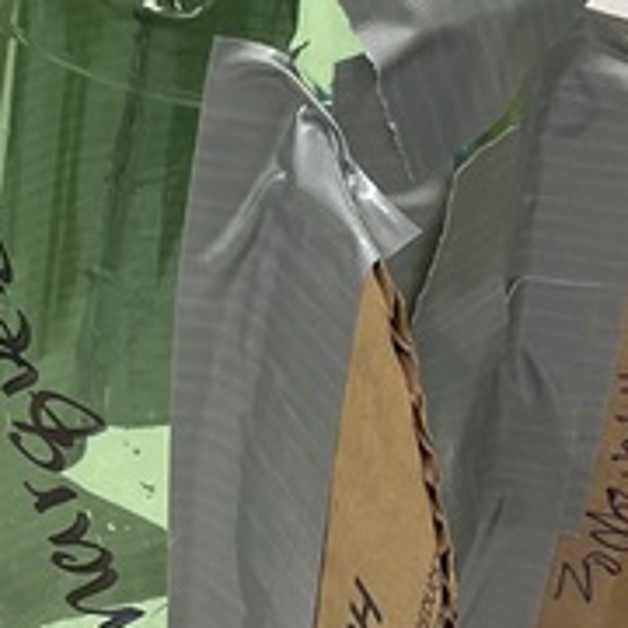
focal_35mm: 128
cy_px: 10
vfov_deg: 13.5
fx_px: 2627
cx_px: 94
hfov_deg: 13.5
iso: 80
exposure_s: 1/120
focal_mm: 4.2
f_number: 1.6
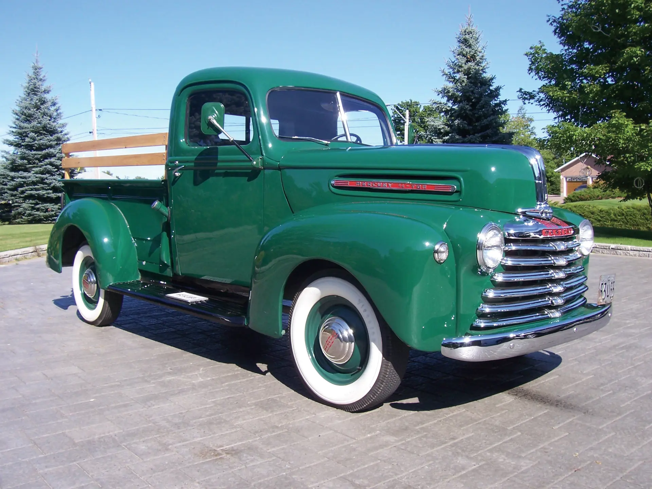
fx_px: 640
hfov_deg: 54.0
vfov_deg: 41.8
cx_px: 326
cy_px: 244
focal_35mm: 34
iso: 80
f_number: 5.6
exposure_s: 1/350
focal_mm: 5.6
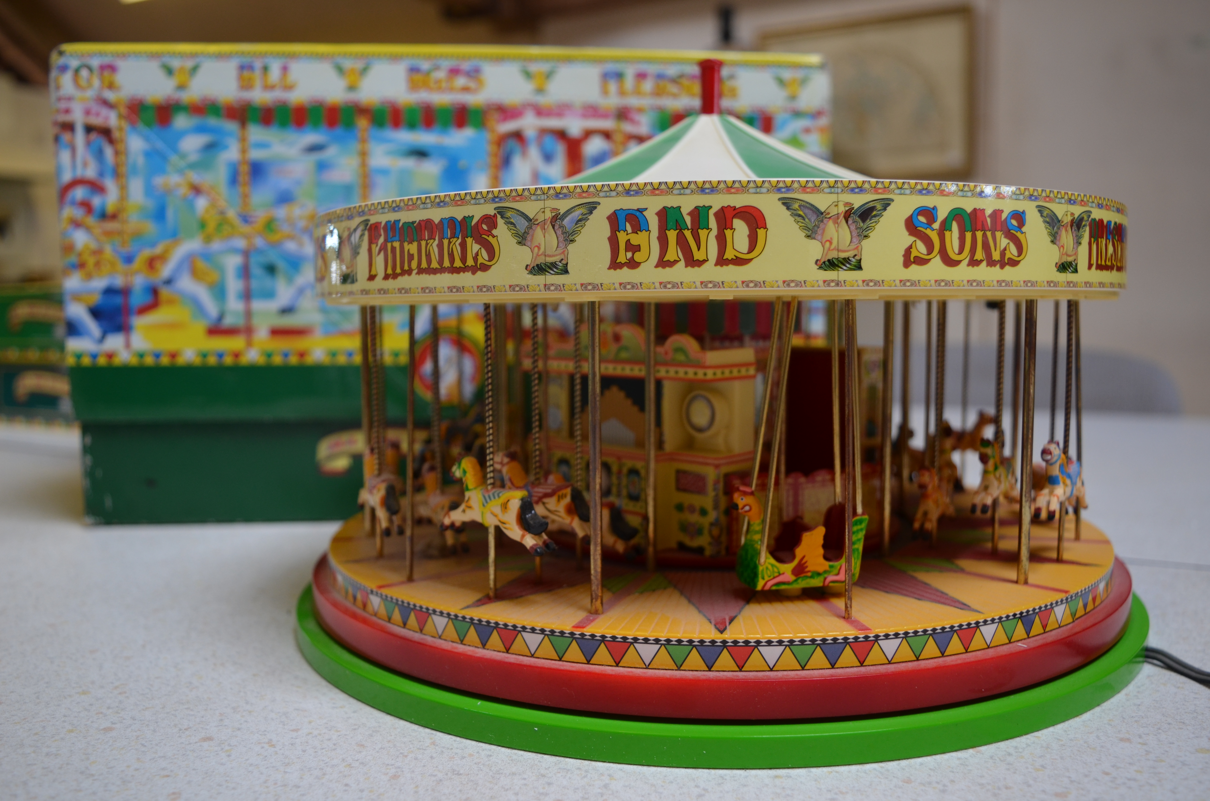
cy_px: 400
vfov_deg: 39.8
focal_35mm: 33
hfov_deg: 57.3
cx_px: 605
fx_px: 1107
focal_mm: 22
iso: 400
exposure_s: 1/60
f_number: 4
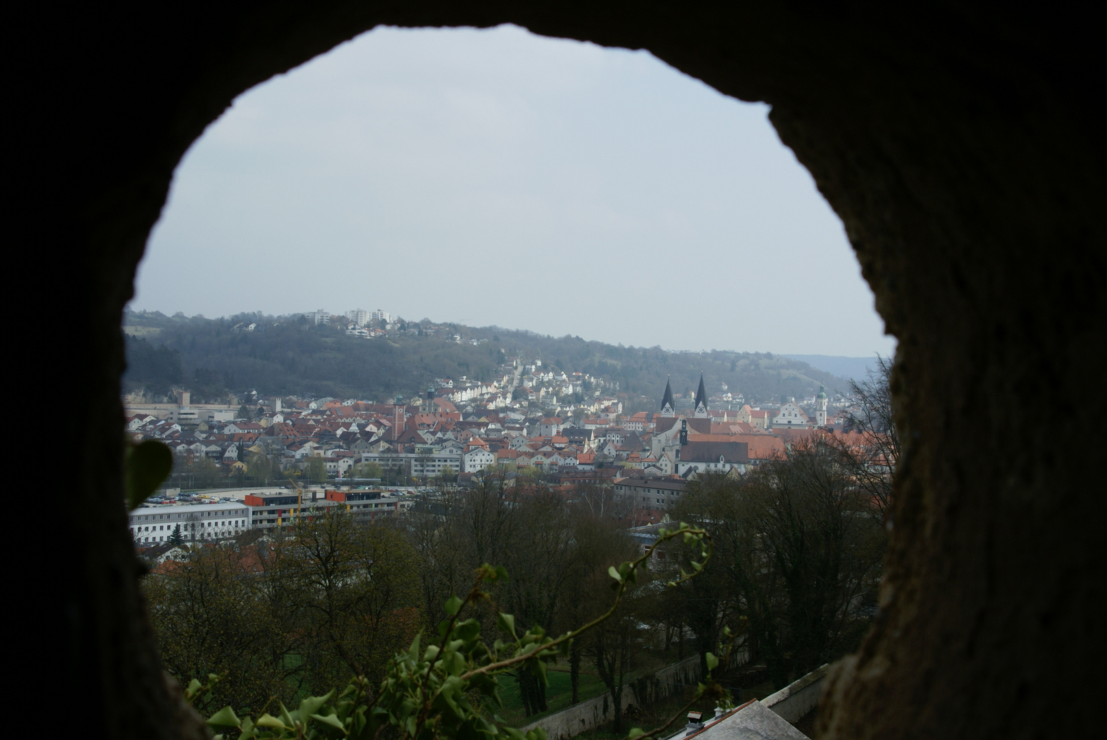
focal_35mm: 45
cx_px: 554
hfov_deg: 43.6
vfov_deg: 29.9
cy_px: 370
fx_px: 1385
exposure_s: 1/250
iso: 100
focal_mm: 30
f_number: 10
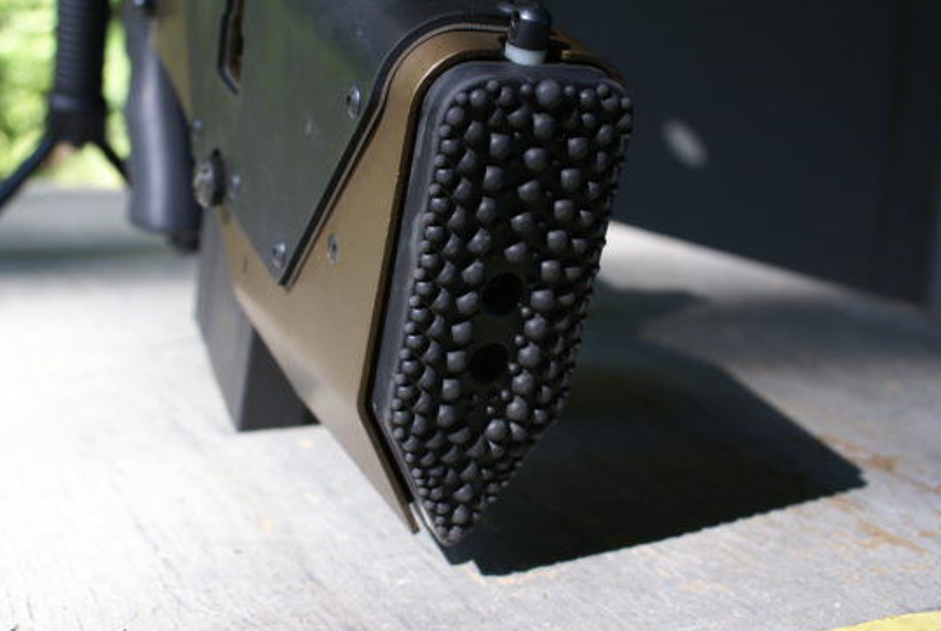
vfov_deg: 27.1
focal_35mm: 50
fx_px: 1309
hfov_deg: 39.5
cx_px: 427
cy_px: 286
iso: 125
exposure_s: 1/60
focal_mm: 30
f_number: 5
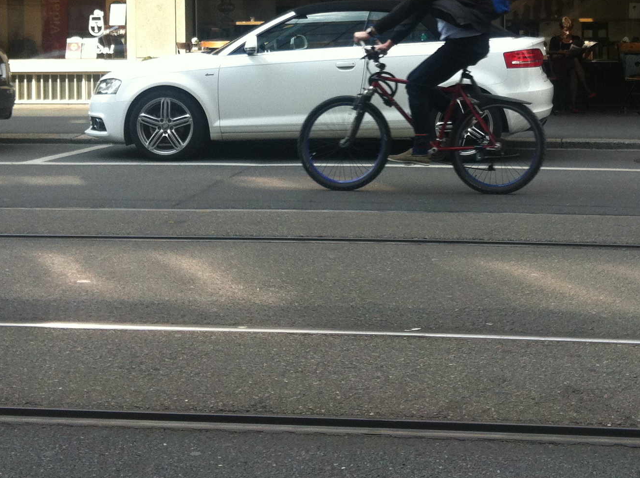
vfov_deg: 20.9
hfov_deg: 28.0
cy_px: 75
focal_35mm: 69
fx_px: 1274
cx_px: 426
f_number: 2.8
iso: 80
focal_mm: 3.85
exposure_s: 1/265
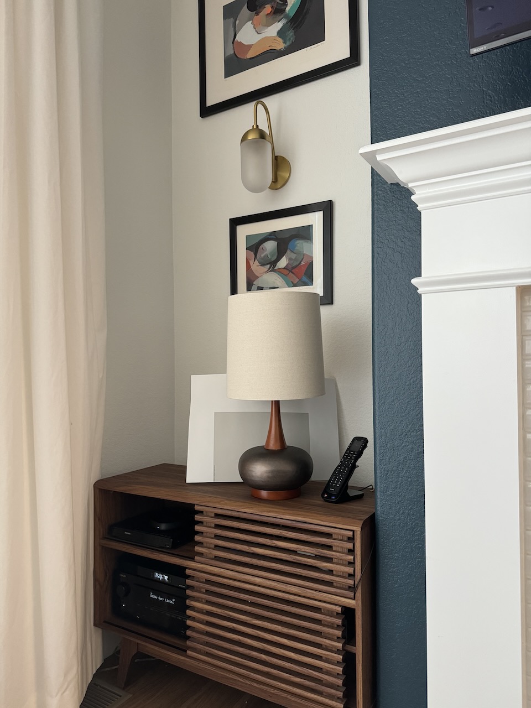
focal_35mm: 24
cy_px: 354
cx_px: 266
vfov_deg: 71.6
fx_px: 491
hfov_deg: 56.8
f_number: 1.78
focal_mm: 6.86
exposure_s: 1/60
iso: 400
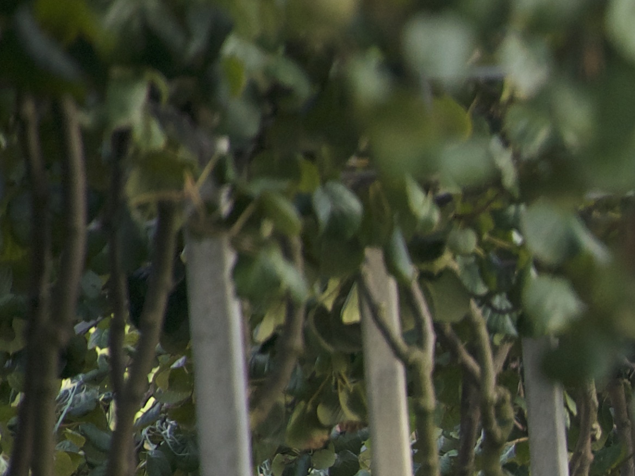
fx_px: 16308
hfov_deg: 2.2
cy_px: 713
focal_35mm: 889
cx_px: 1544
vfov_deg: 1.7
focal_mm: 180
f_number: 2.8
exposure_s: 1/1250
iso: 1000
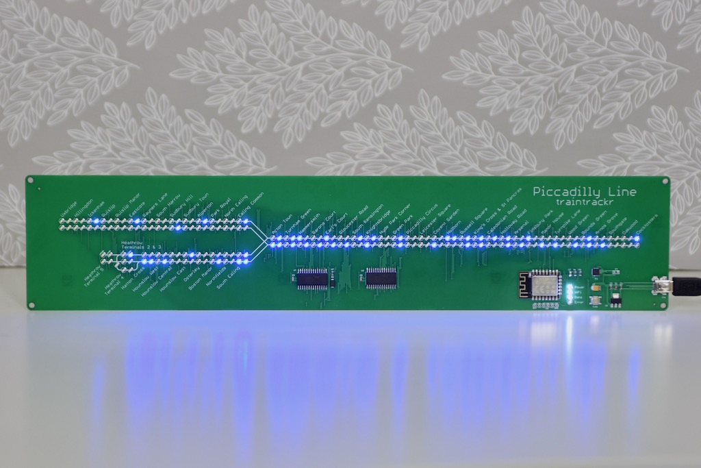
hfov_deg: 19.5
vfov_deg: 13.0
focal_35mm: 105
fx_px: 2045
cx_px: 350
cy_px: 234
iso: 360
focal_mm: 70
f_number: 2.8
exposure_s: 1/50
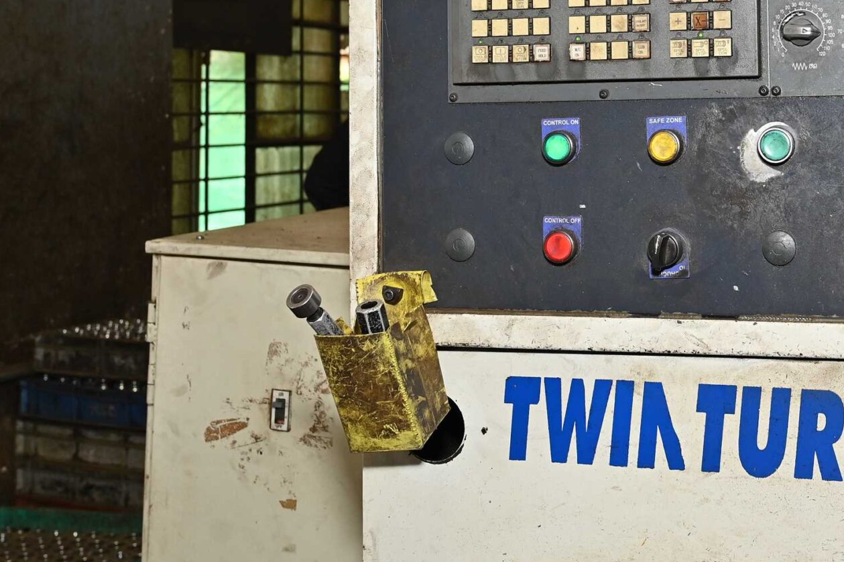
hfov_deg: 31.8
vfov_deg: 21.3
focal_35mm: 62
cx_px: 633
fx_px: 1453
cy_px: 39
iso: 800
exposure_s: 1/160
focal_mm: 30.5
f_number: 5.6
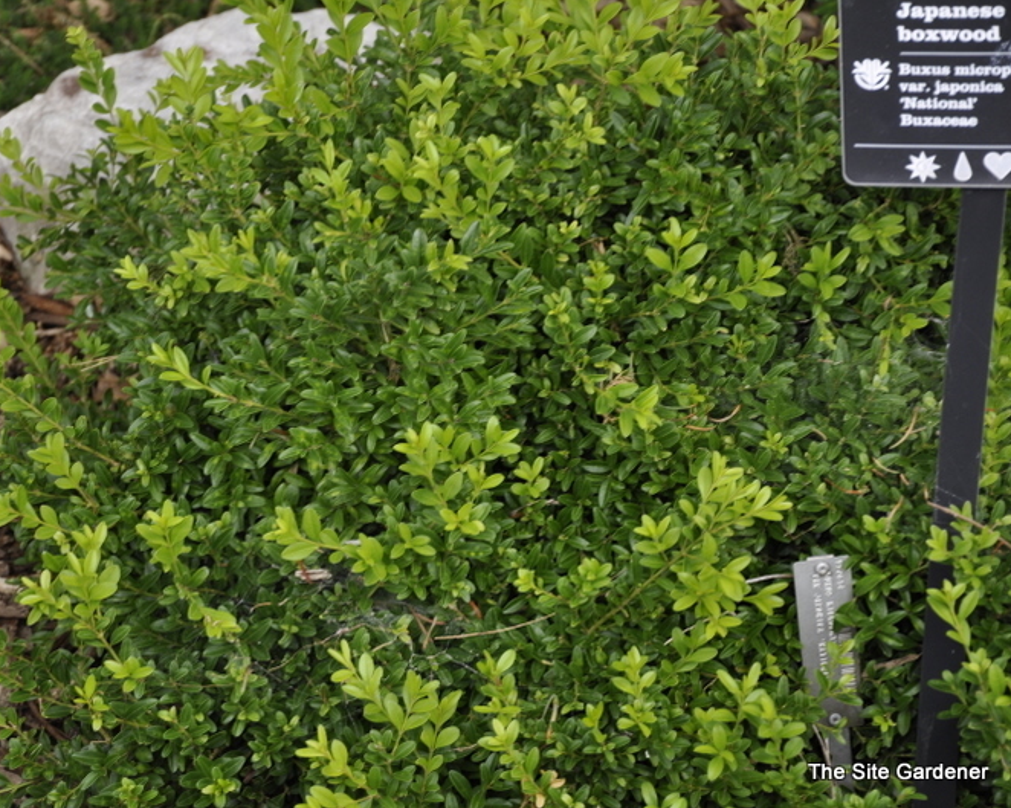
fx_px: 3815
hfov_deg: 15.1
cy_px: 403
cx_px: 408
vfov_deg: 12.1
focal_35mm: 128
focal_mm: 75
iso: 400
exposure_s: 1/125
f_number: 5.3
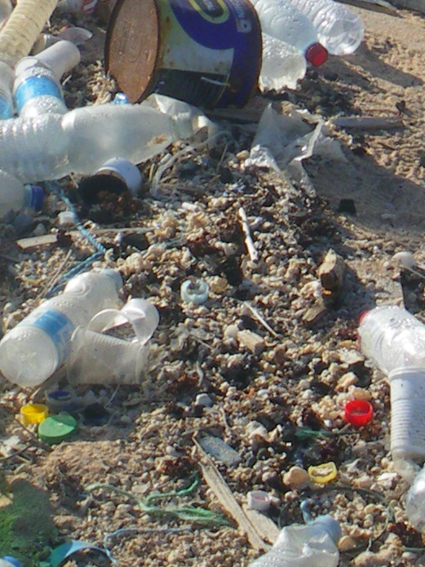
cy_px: -132
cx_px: 333
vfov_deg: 11.4
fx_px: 2767
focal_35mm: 169
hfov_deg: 8.8
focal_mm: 6.3
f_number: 5.4
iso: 64
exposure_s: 1/400
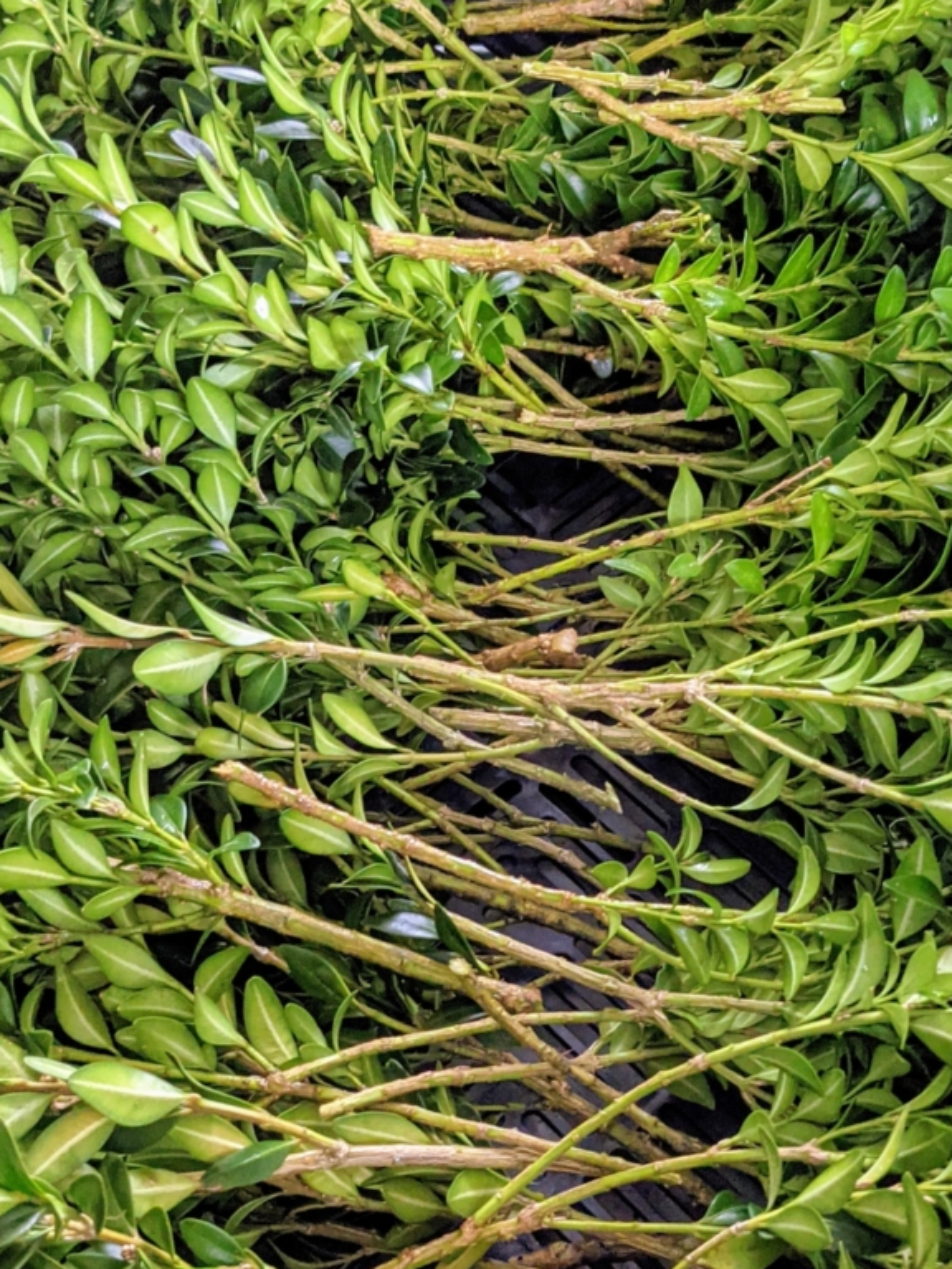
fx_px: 1980
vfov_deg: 35.4
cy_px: 762
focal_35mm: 54
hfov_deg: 27.0
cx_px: 570
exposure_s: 1/27.2
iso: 443
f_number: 1.73
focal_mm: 4.38
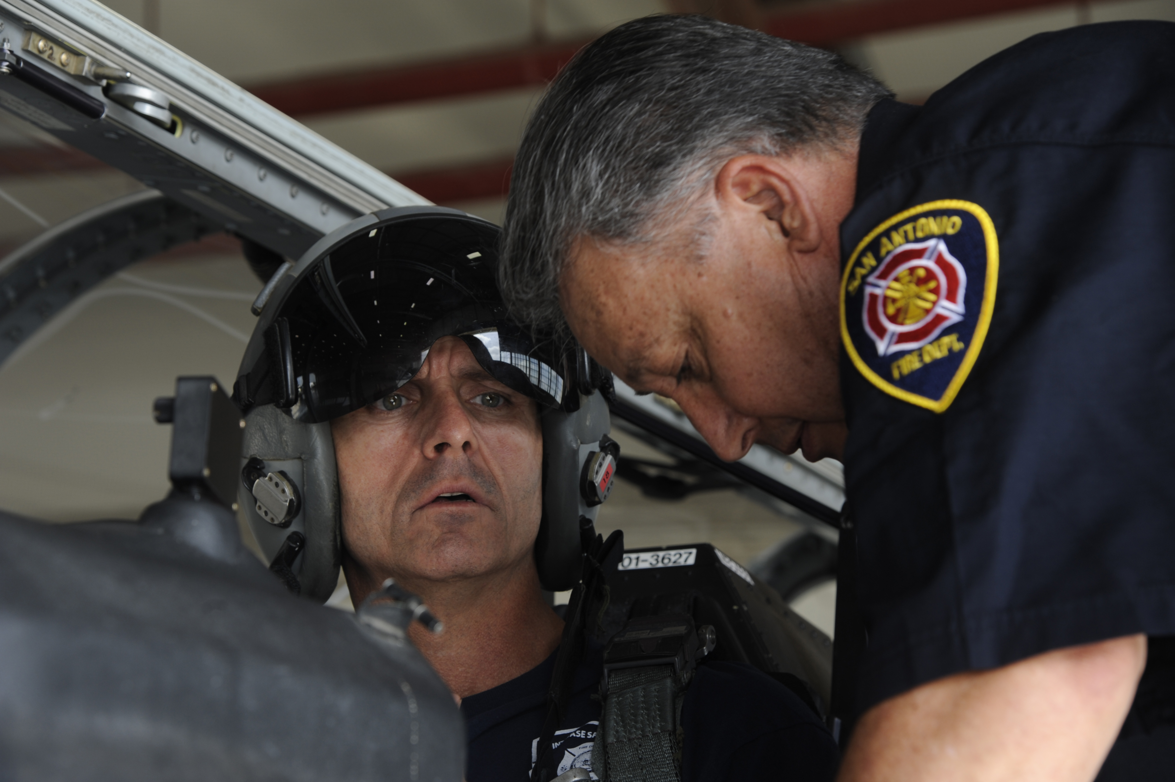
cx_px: 588
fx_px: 3425
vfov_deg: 13.0
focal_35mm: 105
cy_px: 391
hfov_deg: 19.5
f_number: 7.1
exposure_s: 1/80
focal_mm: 105
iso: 200
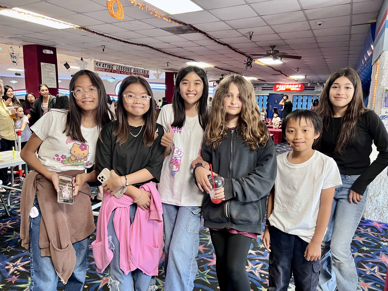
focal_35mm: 26
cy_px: 146
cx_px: 194
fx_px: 291
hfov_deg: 67.3
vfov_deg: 53.1
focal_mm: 5.7
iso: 320
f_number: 1.5
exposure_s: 1/60
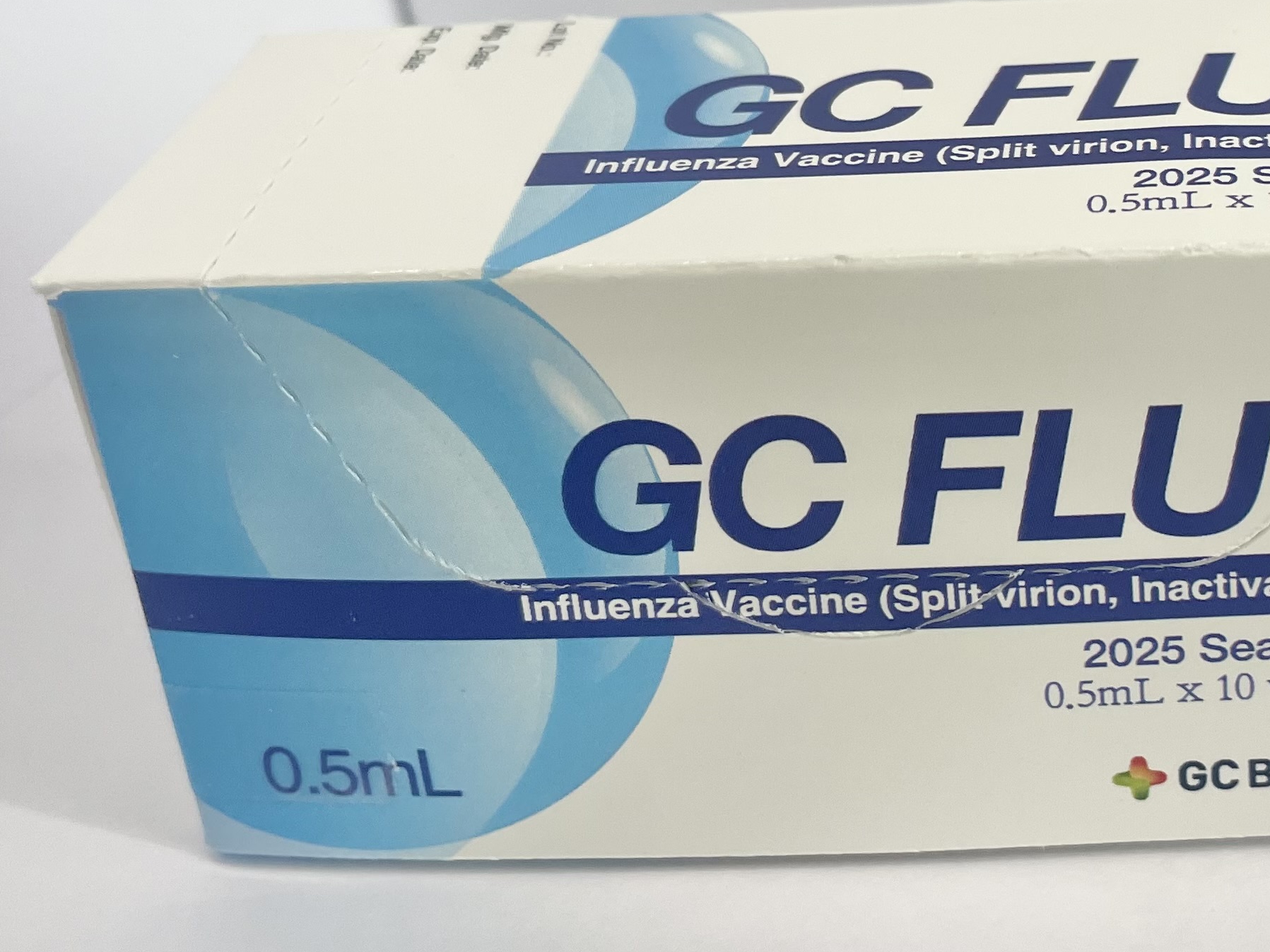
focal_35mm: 49
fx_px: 1798
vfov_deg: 29.2
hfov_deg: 37.0
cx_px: 1078
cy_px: 244
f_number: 1.6
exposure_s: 1/120
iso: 64
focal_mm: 4.2
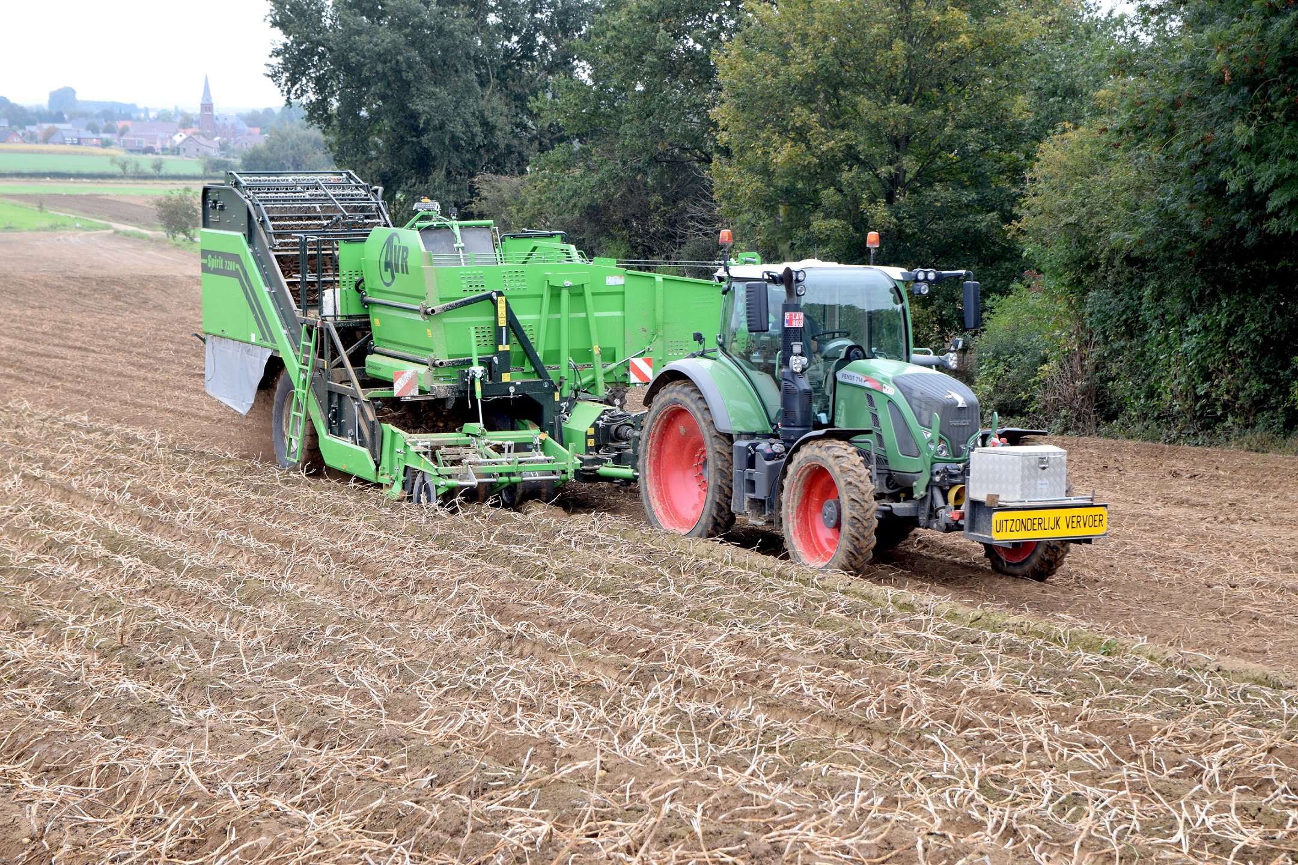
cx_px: 649
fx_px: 2704
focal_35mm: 75
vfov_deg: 18.2
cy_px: 432
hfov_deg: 27.0
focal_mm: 50
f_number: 5.6
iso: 200
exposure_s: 1/125
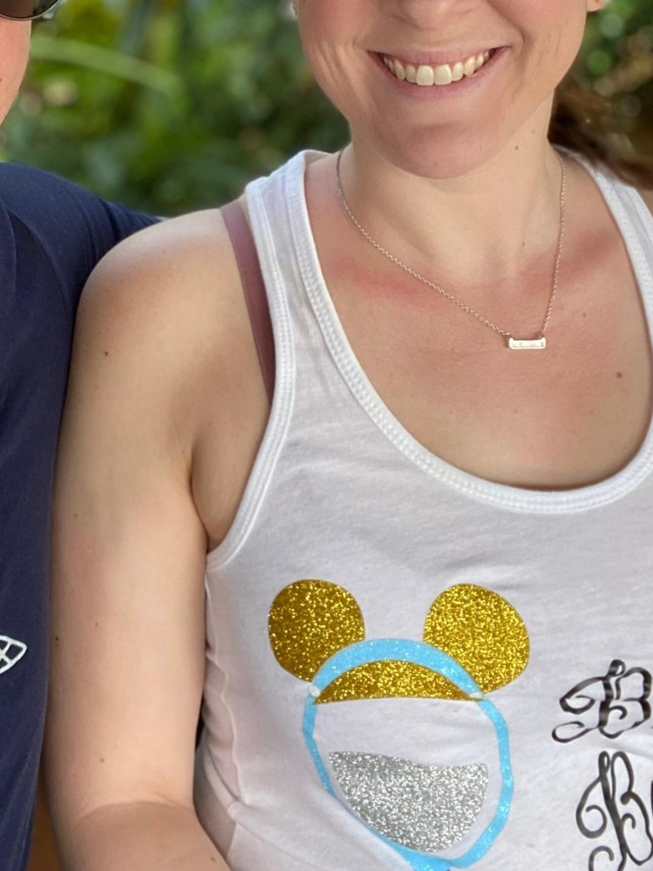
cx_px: 167
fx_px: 1384
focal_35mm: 55
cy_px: 113
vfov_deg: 33.4
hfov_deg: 26.2
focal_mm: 2.71
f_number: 2.2
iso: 64
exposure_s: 1/122
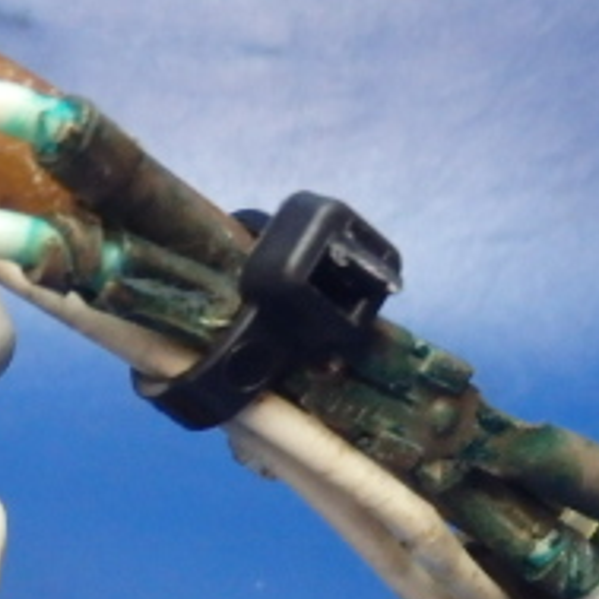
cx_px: -32
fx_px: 1645
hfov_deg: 19.9
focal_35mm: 84
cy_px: 694
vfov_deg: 19.6
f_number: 3.9
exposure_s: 1/30
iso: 800
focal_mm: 5
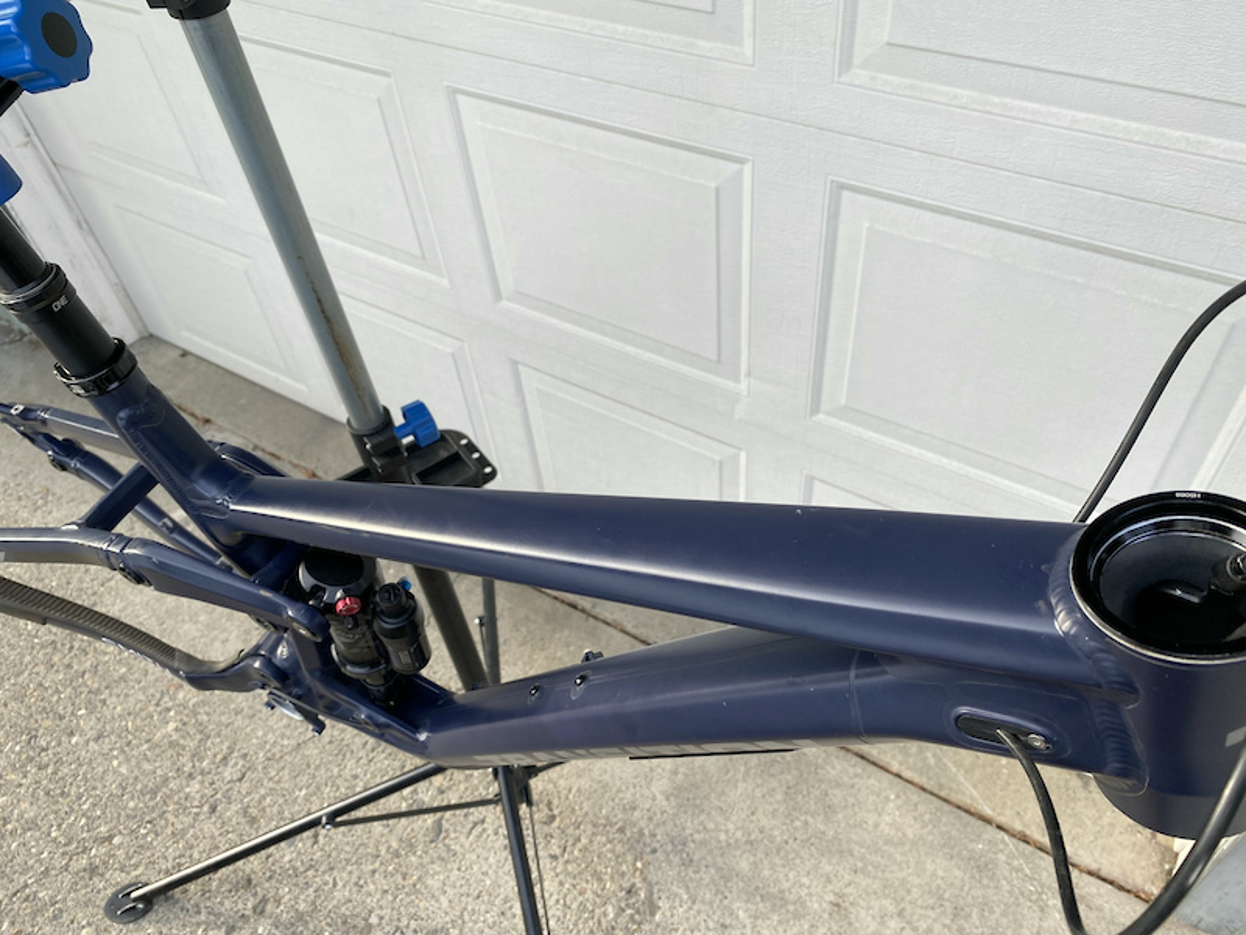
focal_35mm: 26
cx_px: 623
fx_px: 936
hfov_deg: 67.3
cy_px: 468
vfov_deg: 53.1
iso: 32
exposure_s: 1/283
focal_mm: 4.25
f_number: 1.8
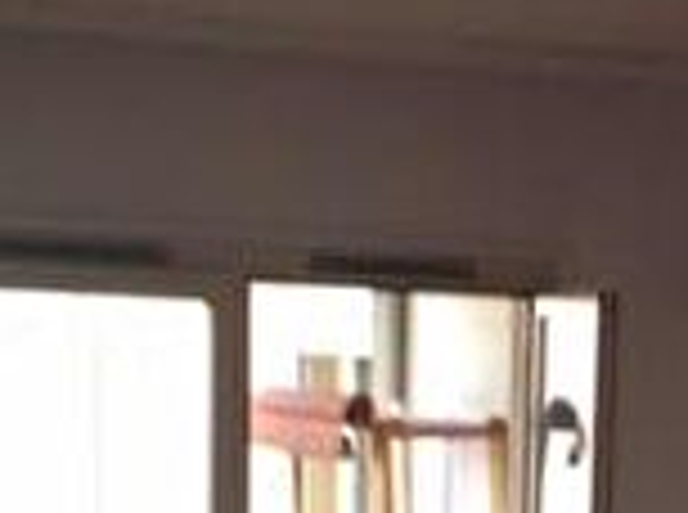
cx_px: 697
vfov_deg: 10.6
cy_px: 844
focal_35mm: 133
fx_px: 2637
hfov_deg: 14.6
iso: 32
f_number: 2.2
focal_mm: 4.15
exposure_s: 1/50
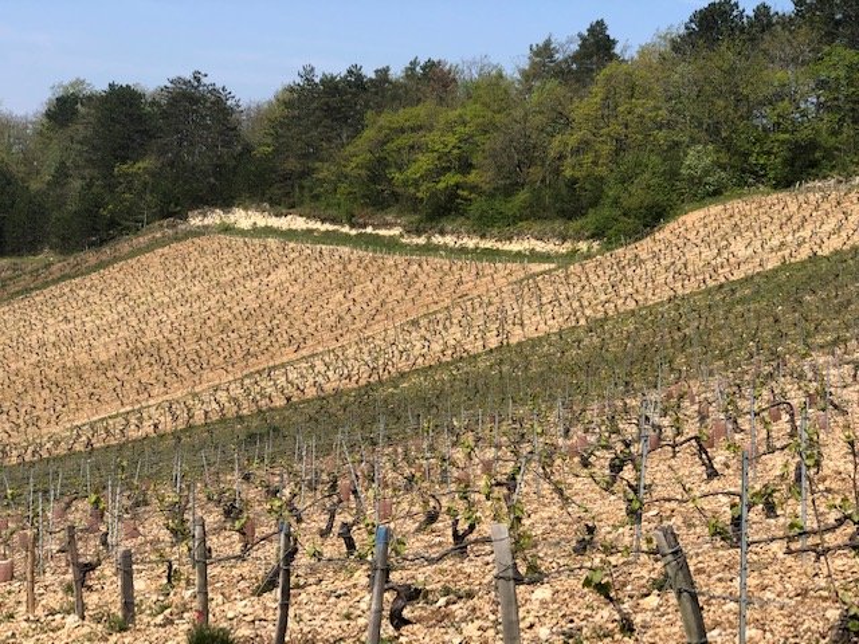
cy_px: 322
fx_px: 1414
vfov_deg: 25.7
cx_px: 430
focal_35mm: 57
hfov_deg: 33.8
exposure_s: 1/857
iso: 20
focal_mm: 6.6
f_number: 2.8
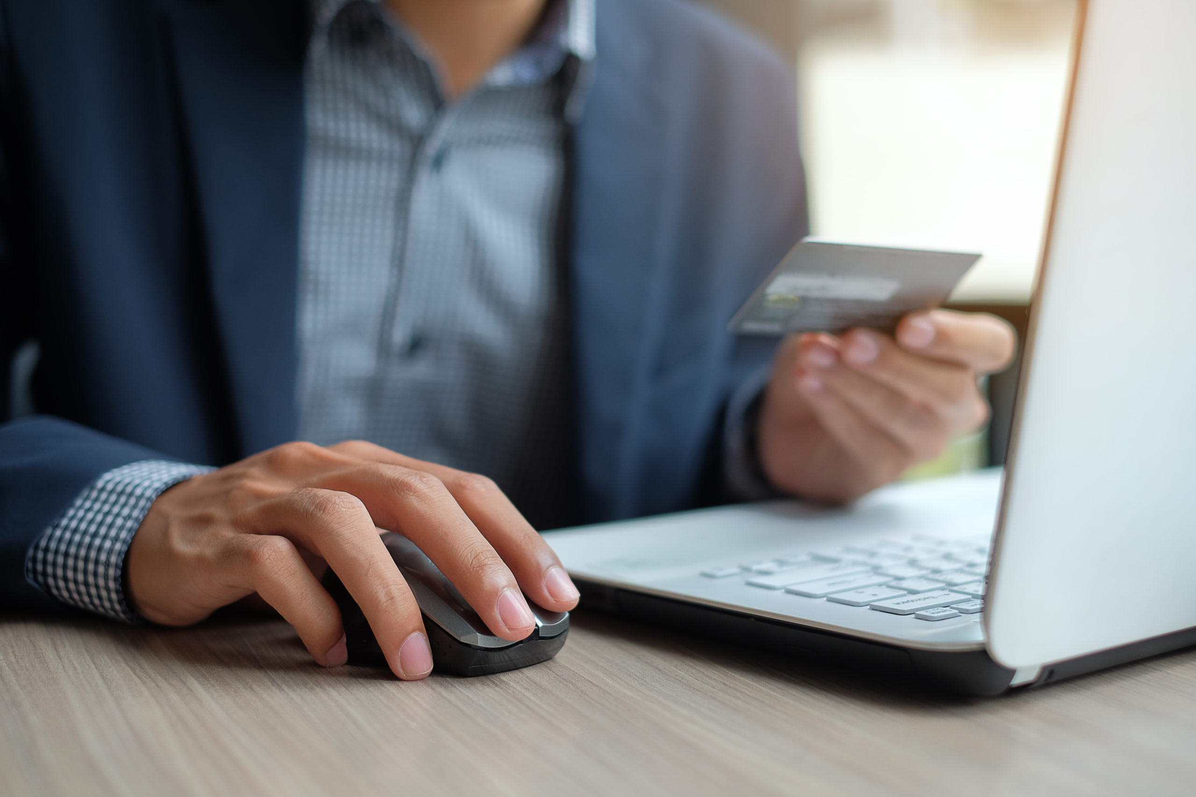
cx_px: 598
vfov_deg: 25.5
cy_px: 398
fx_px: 1761
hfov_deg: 37.5
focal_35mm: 53
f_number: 2
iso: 200
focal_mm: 35
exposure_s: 1/320
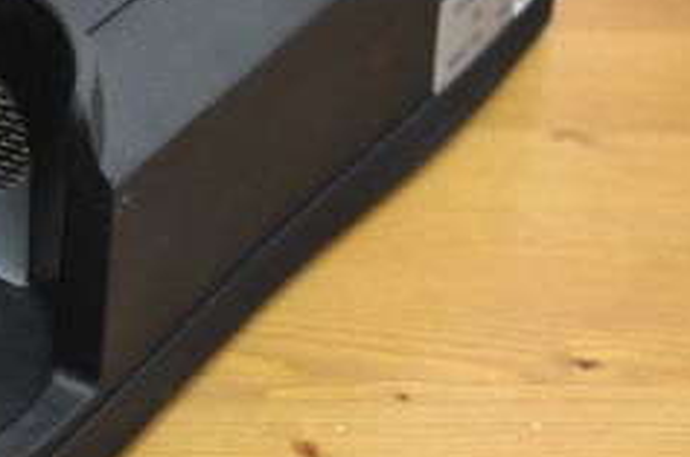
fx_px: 2181
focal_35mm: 114
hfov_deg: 17.8
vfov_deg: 11.9
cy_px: 105
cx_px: 125
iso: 640
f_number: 4.8
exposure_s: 1/15
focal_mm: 32
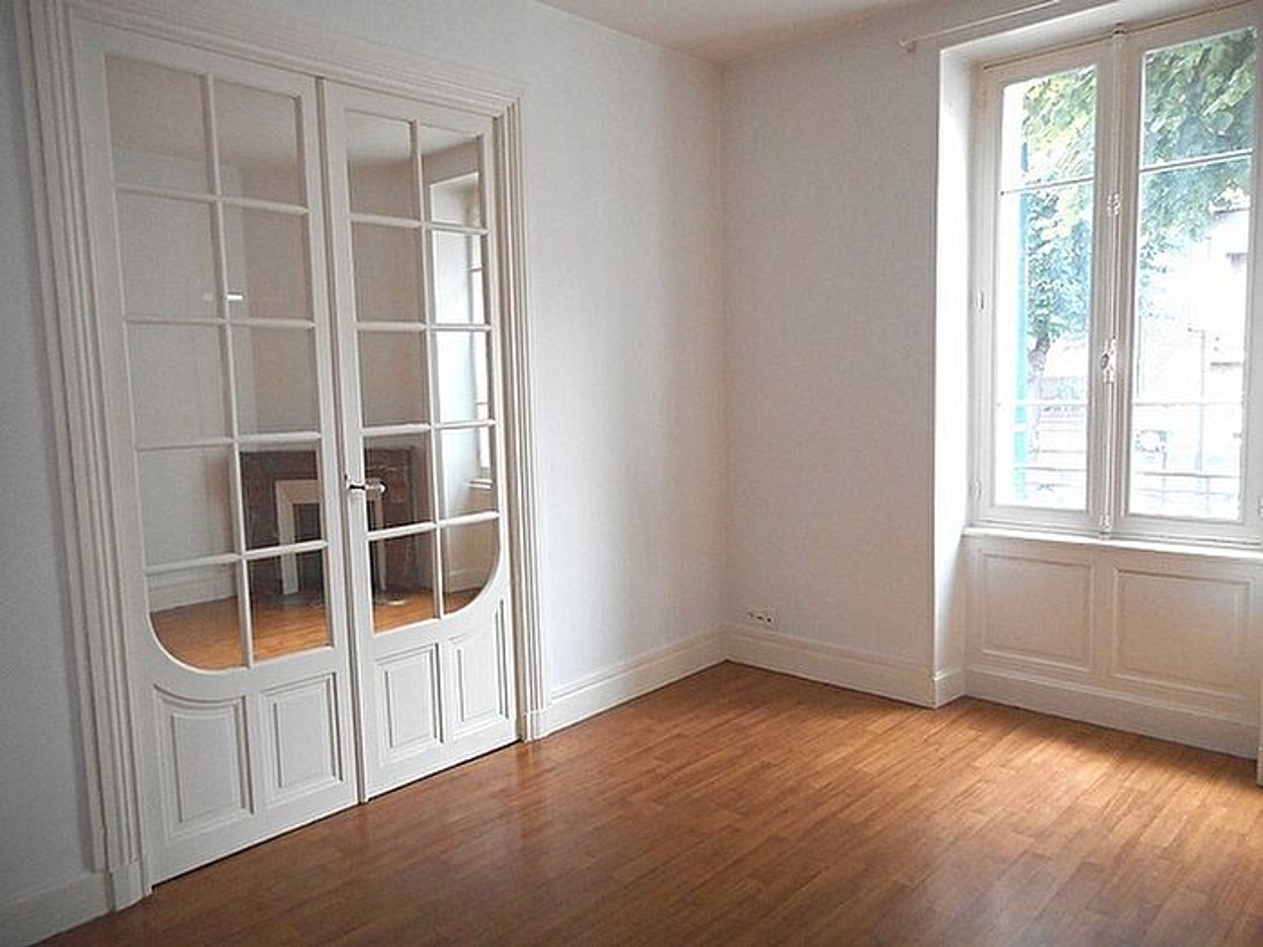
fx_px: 912
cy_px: 474
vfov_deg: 54.9
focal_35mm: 25
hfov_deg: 69.4
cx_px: 632
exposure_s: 1/30
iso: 320
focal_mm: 4.5
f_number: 3.7
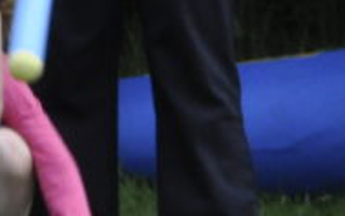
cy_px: -128
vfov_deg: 1.5
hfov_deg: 2.4
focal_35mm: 871
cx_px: -113
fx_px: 8185
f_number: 29
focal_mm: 105
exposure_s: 1/60
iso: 1000
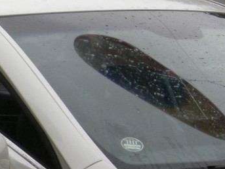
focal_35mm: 304
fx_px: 1978
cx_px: -122
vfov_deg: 4.9
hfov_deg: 6.4
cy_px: 164
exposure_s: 1/125
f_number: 5.1
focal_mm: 14.6
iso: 106
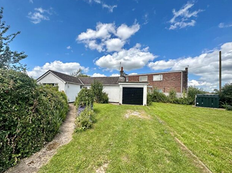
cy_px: 91
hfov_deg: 94.3
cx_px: 106
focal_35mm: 16
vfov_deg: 78.0
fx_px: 107
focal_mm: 2.22
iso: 50
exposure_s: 1/963
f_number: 2.2
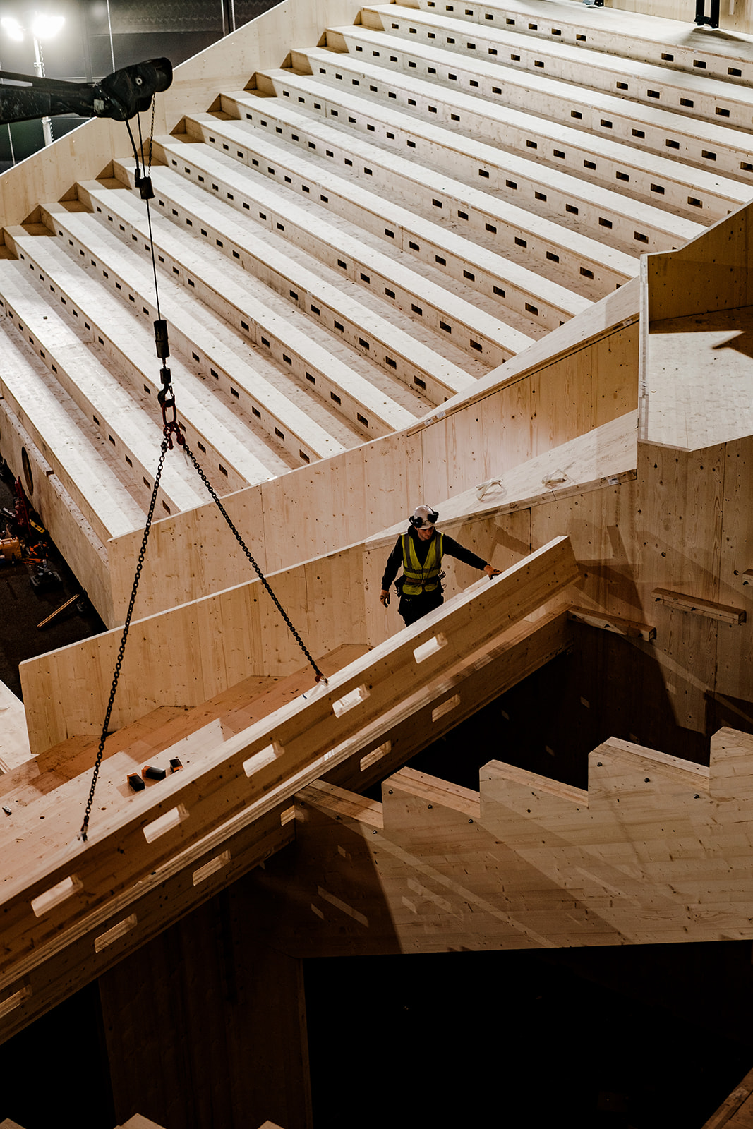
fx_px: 1662
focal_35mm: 53
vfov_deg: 37.5
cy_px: 564
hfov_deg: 25.5
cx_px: 376
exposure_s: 1/15
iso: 500
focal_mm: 35
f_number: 3.2
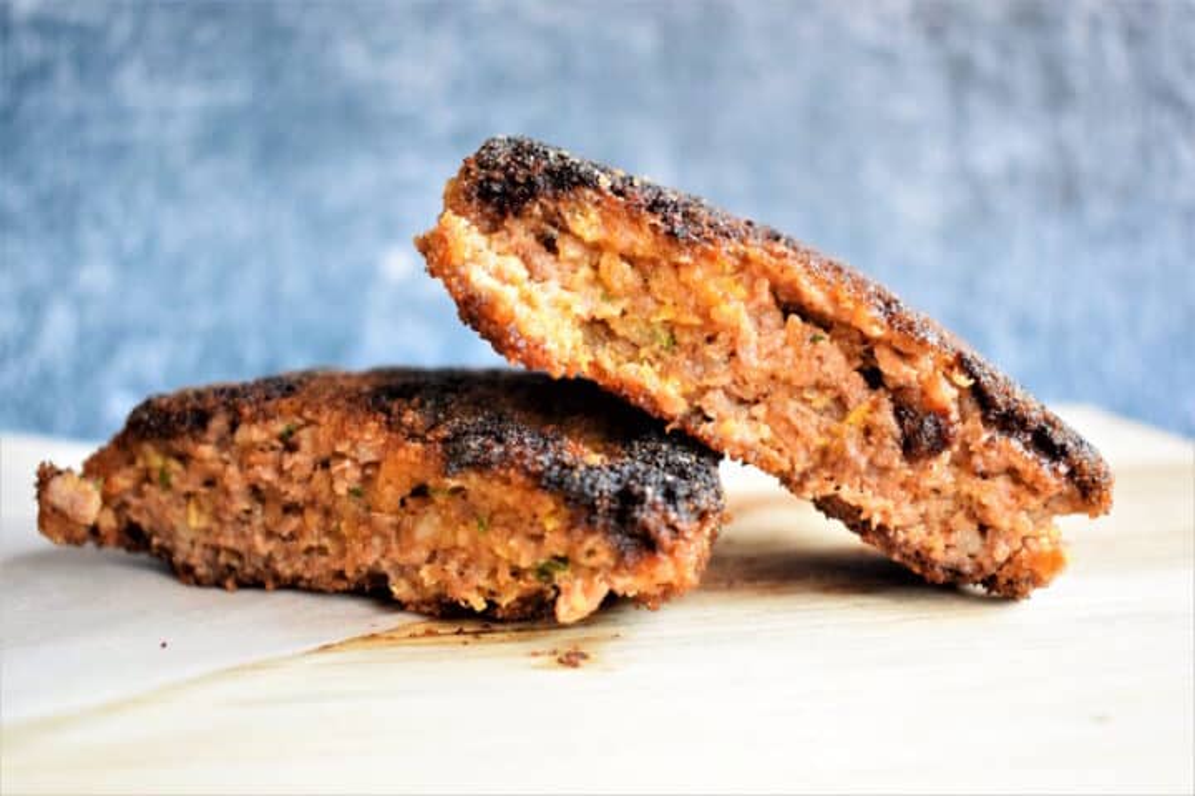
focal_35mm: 51
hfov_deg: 38.9
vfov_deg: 26.5
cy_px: 398
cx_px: 598
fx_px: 1693
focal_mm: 34
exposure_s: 1/80
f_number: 4.5
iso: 3200
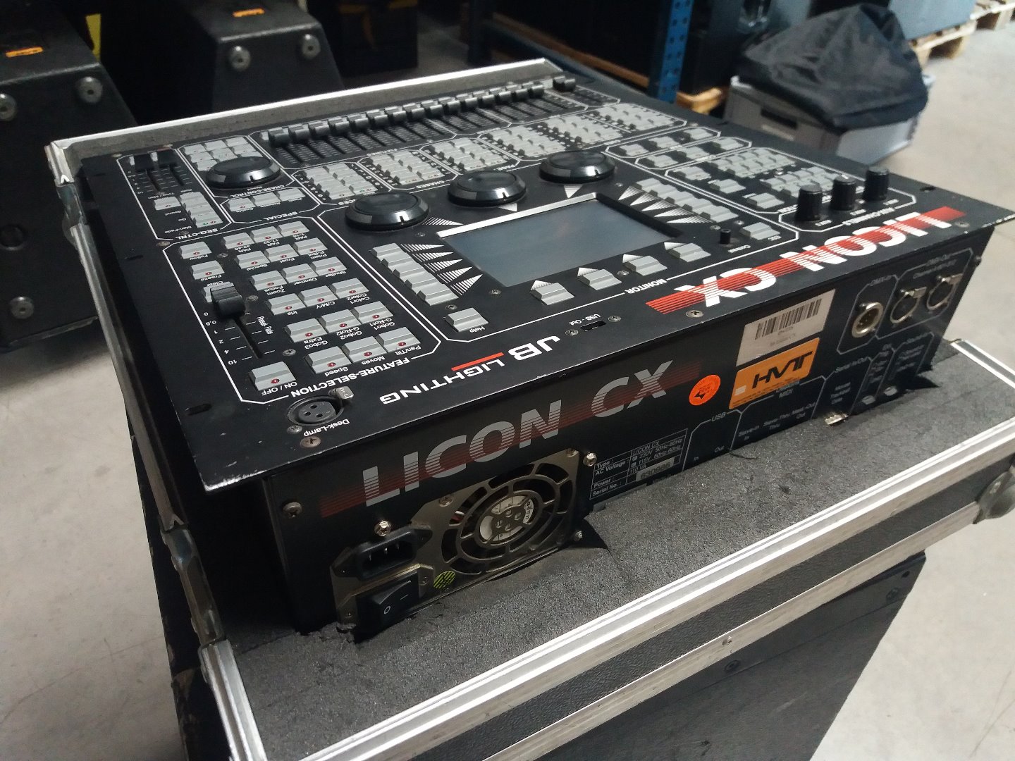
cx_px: 508
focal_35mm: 28
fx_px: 821
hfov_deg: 63.4
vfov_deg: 49.7
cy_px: 380
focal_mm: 3.7
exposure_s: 1/17
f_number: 1.9
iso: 250
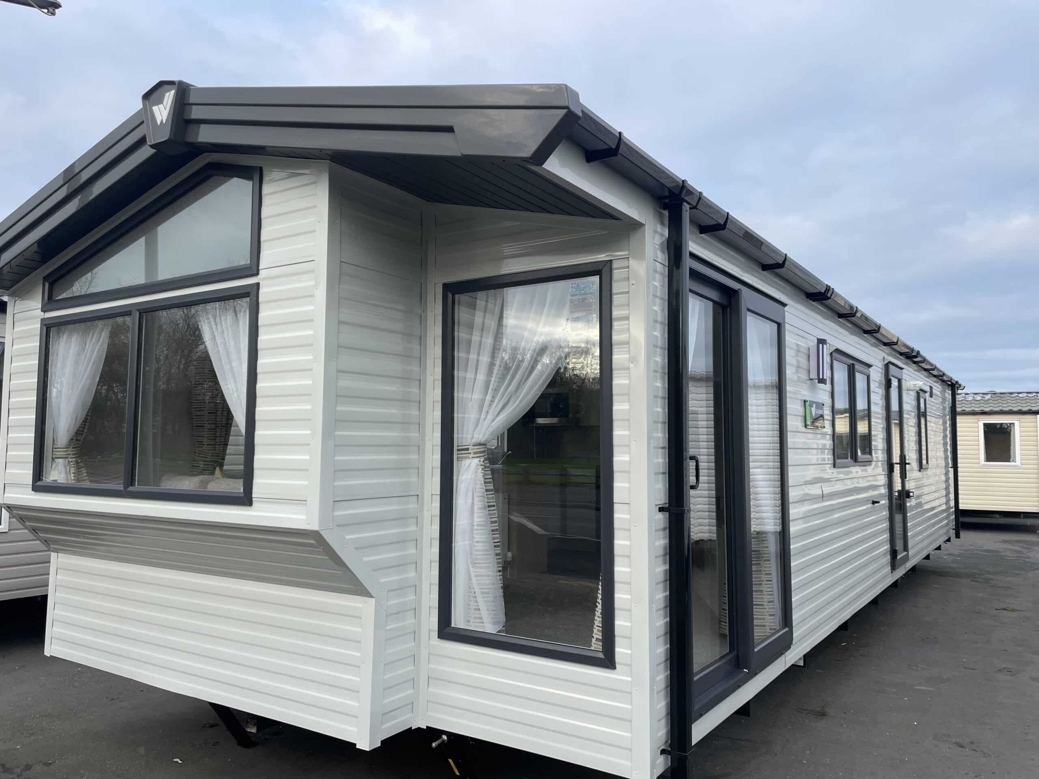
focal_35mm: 26
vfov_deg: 53.1
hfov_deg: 67.3
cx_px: 520
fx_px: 780
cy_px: 390
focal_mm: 4.2
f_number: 1.6
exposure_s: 1/502
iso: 32
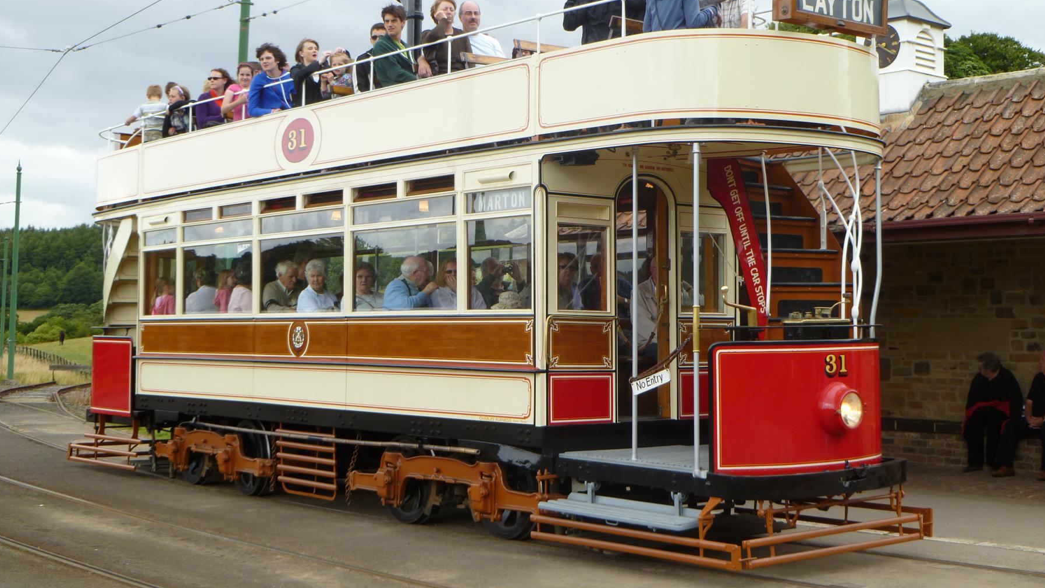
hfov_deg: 39.9
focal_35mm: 52
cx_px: 522
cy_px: 274
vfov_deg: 23.0
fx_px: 1441
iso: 80
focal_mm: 8.4
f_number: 3.8
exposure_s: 1/200
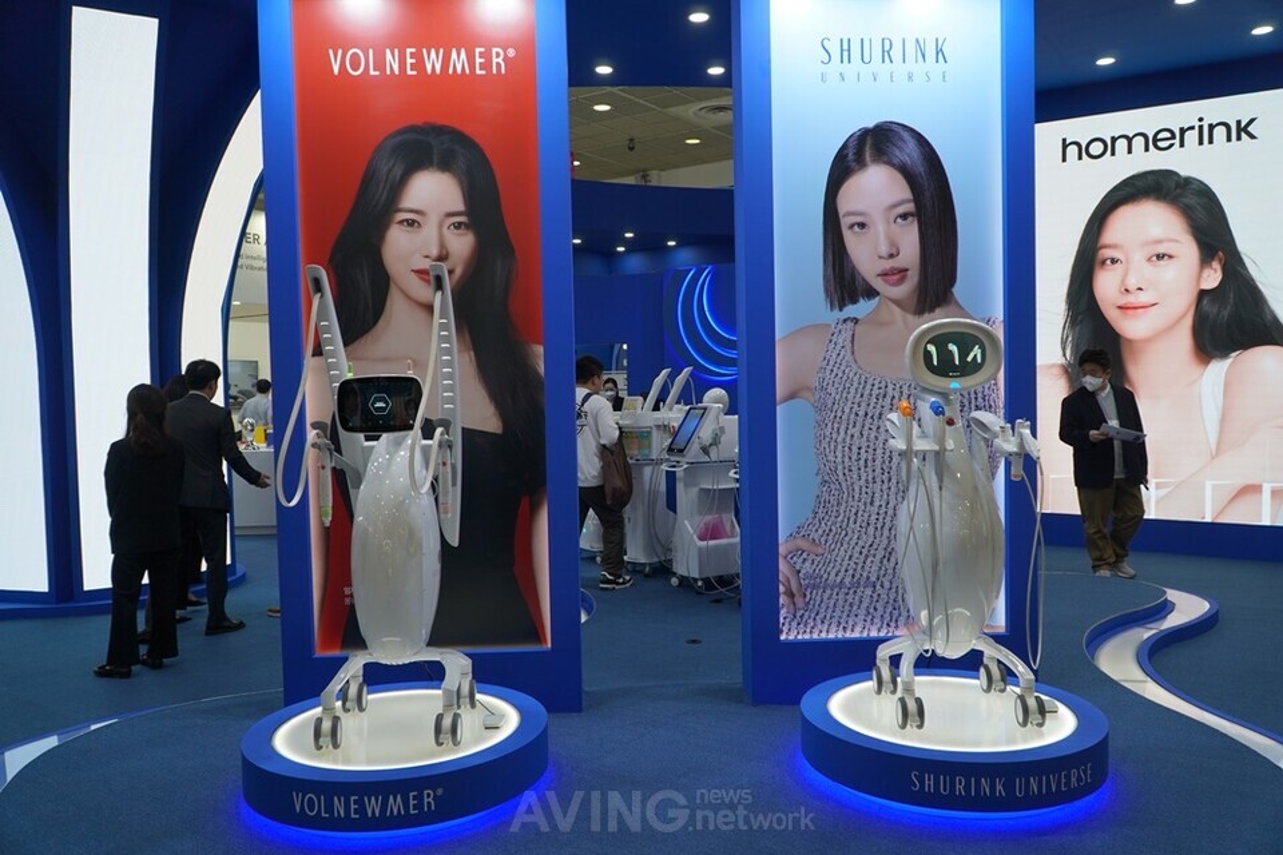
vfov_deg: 47.9
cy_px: 428
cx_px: 642
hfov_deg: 67.4
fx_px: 962
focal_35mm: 27
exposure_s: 1/160
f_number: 4
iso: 320
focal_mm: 18
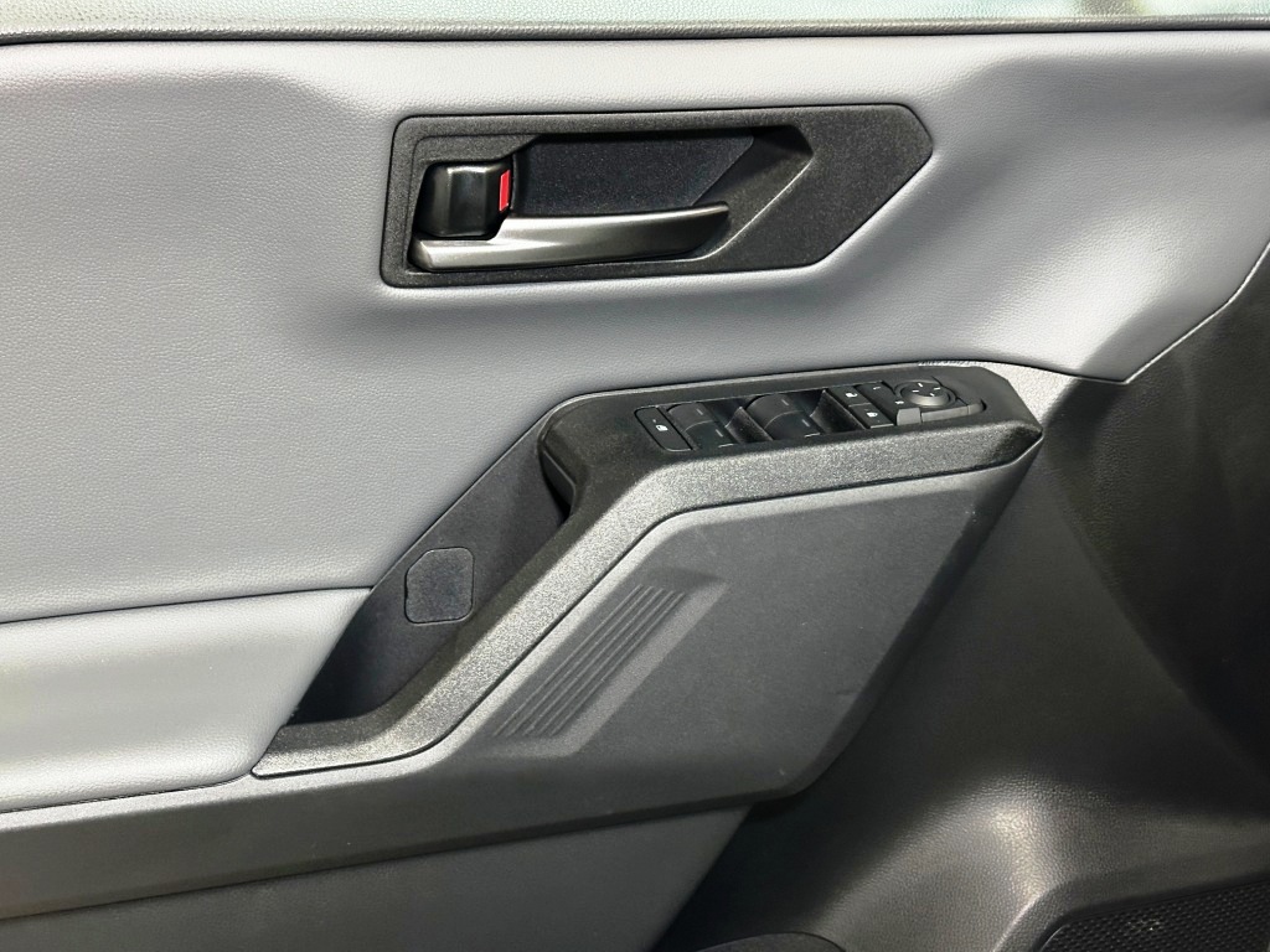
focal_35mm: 48
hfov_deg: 39.7
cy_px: 476
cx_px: 635
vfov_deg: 30.3
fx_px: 1761
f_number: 1.78
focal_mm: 6.86
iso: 640
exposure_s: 1/30
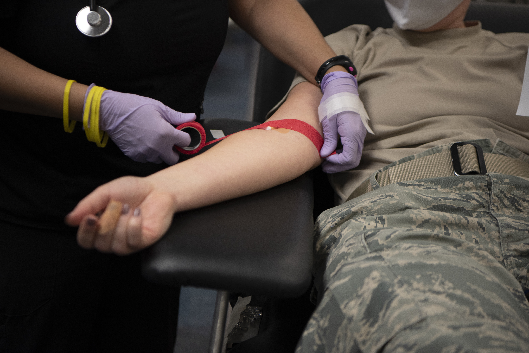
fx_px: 1029
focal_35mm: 70
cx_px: 264
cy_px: 176
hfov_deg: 28.8
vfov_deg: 19.5
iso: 800
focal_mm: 70
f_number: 2.8
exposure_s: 1/160
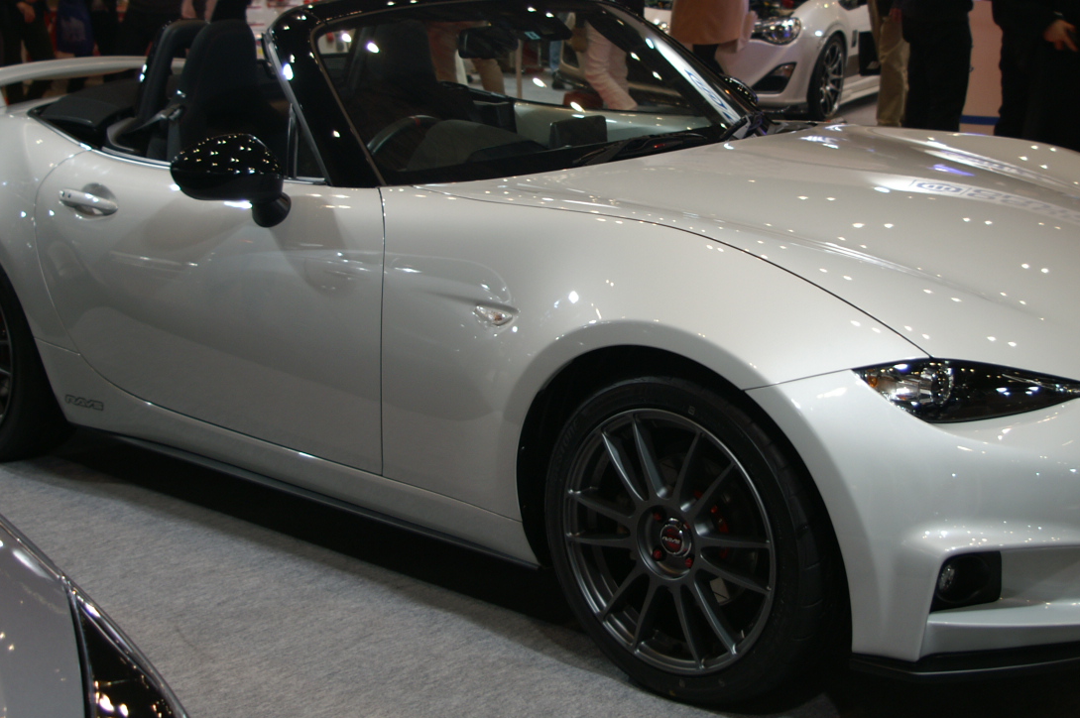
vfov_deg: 23.2
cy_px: 234
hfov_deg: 34.4
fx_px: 1738
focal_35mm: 58
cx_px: 634
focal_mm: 28
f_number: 4
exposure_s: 1/50
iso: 200
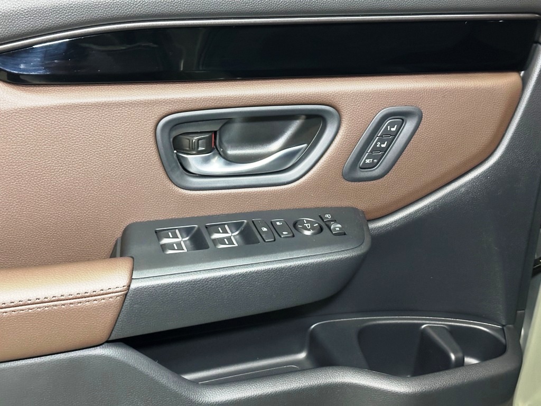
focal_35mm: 48
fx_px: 750
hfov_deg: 39.7
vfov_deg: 30.3
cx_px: 270
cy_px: 203
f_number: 1.78
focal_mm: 6.86
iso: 640
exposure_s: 1/30
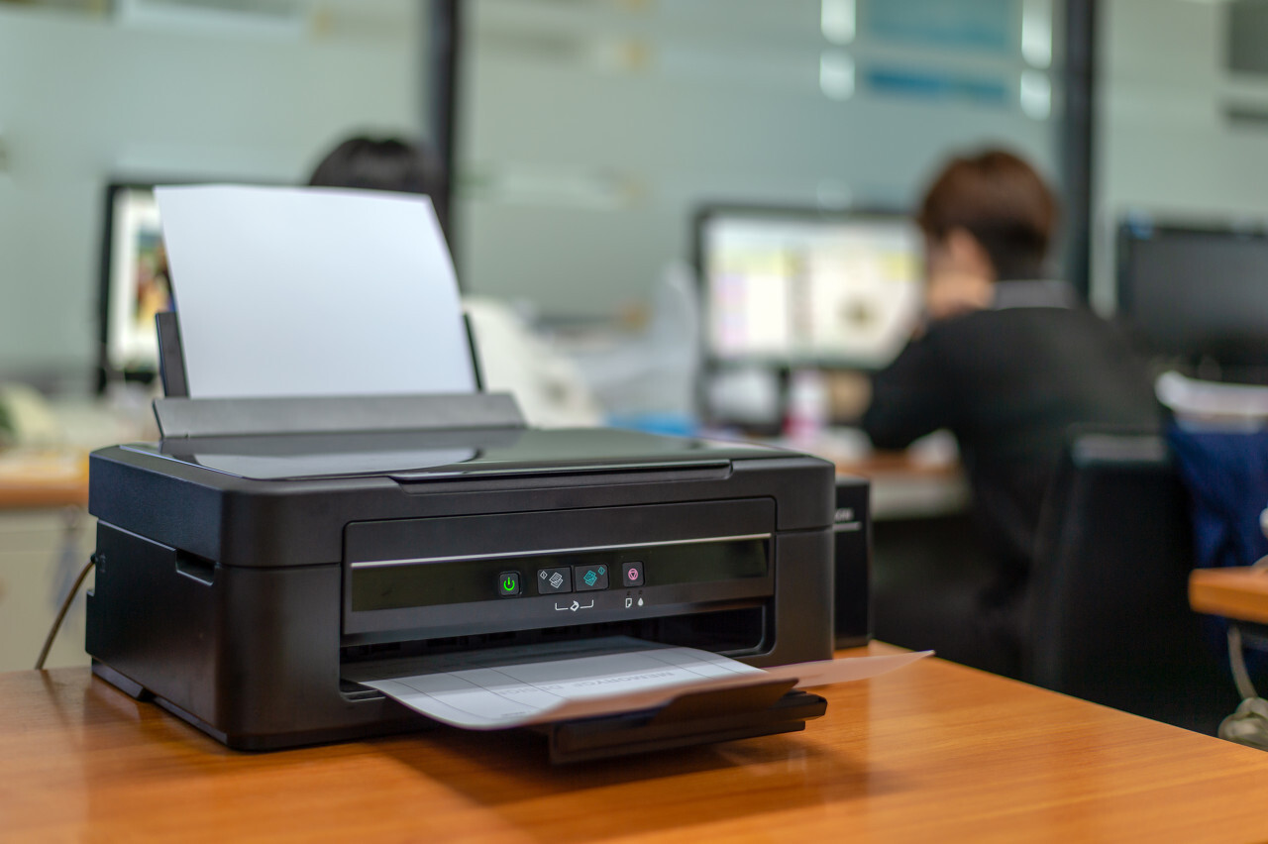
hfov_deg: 39.6
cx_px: 634
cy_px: 422
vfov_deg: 27.0
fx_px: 1760
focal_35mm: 50
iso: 100
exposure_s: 1/60
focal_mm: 50
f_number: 2
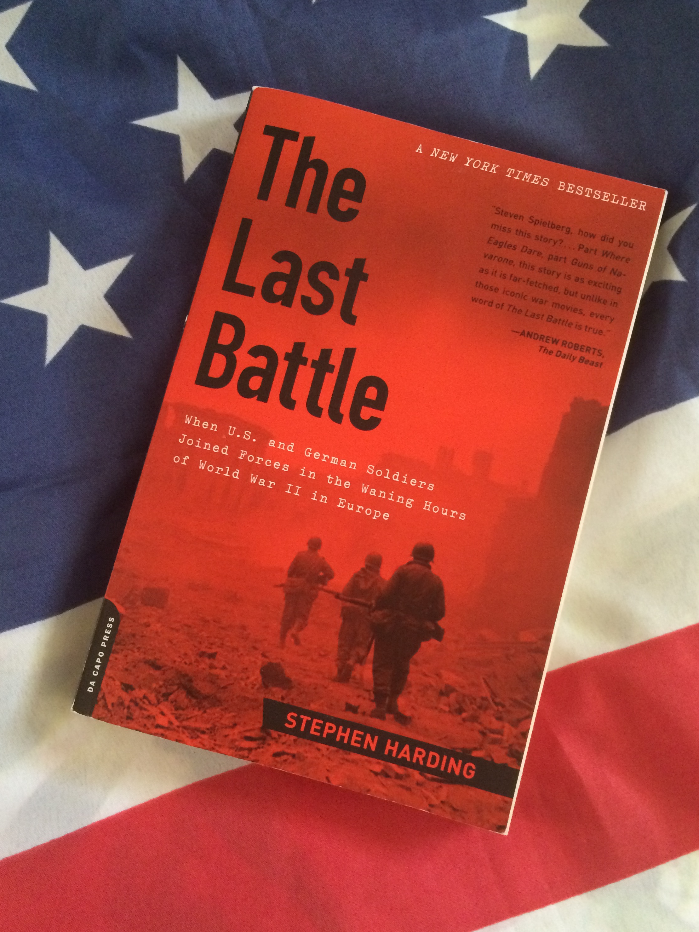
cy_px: 501
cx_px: 359
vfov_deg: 56.8
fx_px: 861
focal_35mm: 32
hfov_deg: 44.2
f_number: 2.2
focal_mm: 4.15
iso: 320
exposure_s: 1/17
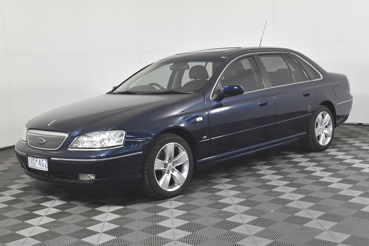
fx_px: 523
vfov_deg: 26.5
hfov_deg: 38.9
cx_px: 184
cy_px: 123
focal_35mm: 51
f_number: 9
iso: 1600
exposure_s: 1/320
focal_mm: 34
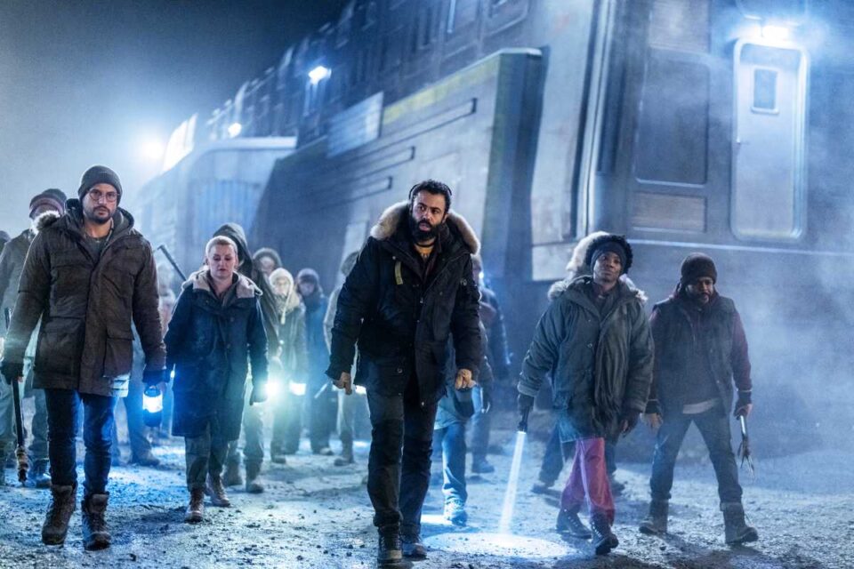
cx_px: 427
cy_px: 284
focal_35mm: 50
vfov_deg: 27.0
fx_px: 1186
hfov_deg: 39.6
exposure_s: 1/250
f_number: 1.2
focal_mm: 50
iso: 2500
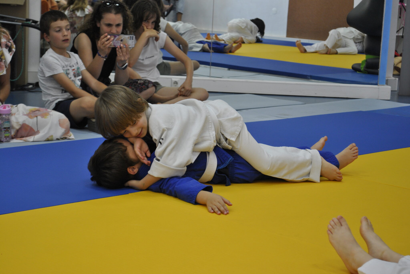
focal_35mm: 82
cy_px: 137
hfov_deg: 24.6
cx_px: 205
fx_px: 941
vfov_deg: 16.6
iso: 360
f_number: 5.6
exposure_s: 1/30
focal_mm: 55
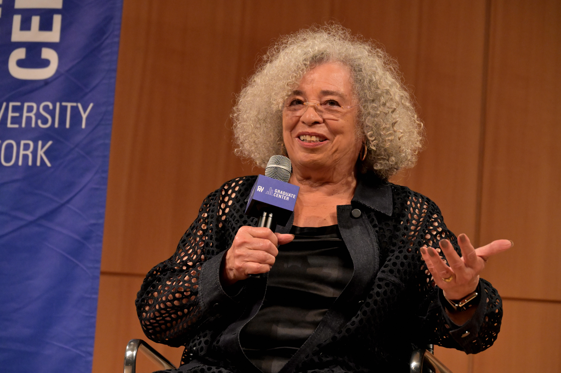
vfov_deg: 9.1
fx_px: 2336
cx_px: 280
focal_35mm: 150
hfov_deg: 13.7
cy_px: 186
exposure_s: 1/160
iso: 8000
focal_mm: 150
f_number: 8
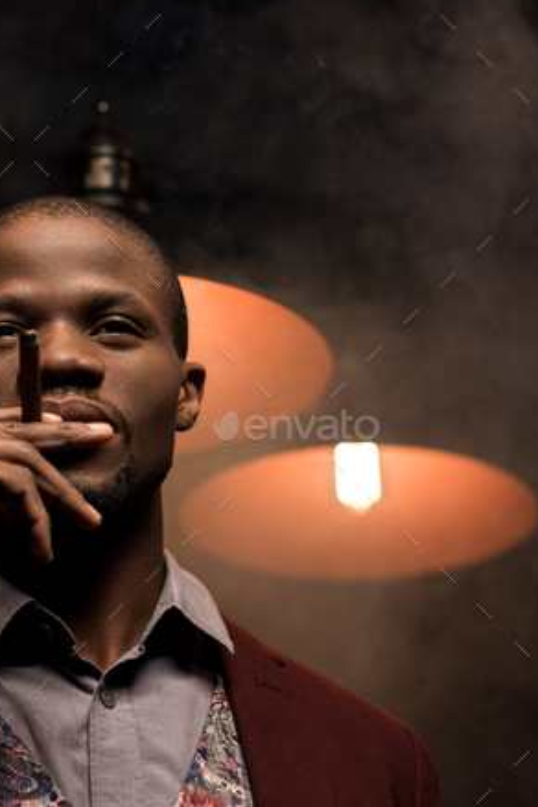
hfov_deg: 13.4
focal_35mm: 101
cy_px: 413
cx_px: 15
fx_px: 2264
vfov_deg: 20.2
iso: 500
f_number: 2.5
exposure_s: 1/125
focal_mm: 50
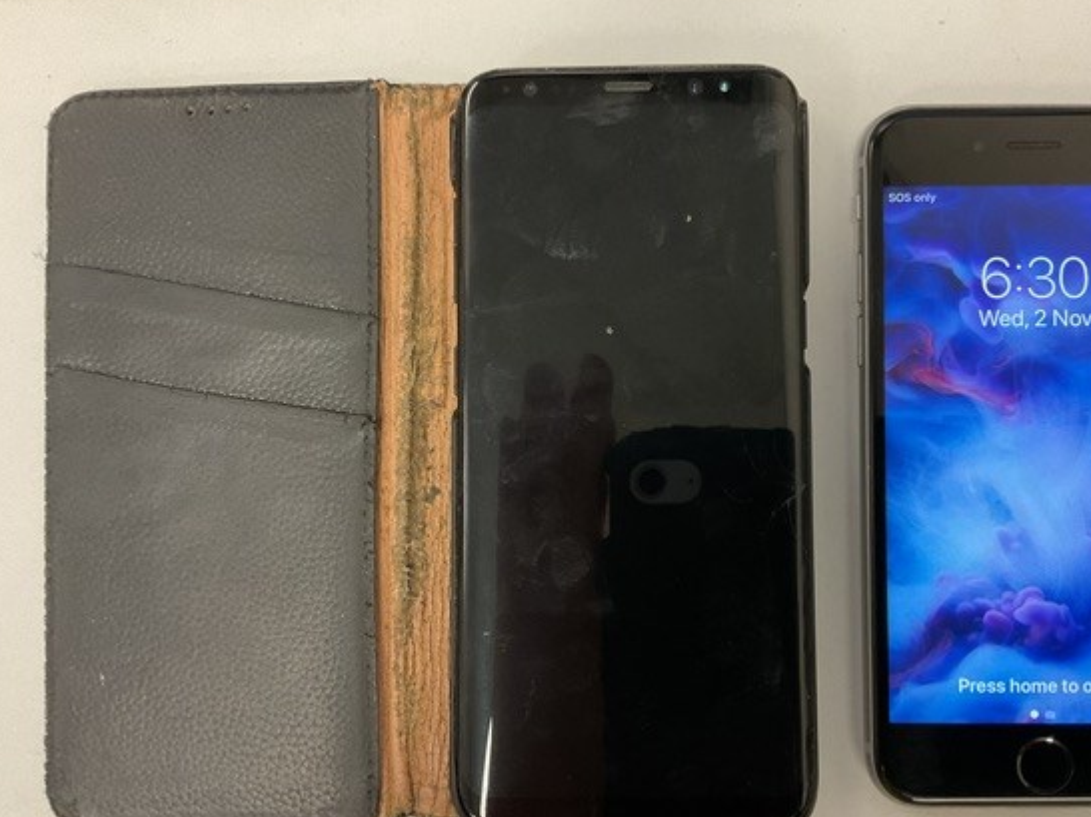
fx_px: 1071
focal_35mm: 34
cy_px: 433
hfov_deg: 53.8
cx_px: 625
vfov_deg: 41.7
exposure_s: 1/50
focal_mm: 3
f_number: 1.8
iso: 160
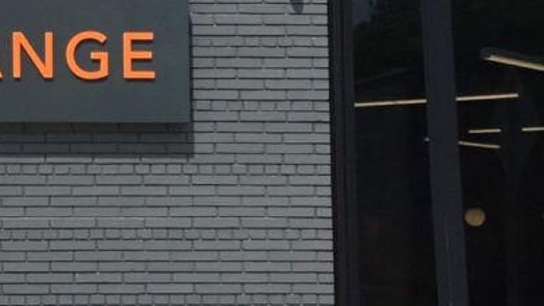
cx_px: -168
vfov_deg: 9.5
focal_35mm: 128
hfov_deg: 15.9
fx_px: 1847
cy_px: 102
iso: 25
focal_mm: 3.3
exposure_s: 1/2262
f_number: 2.4
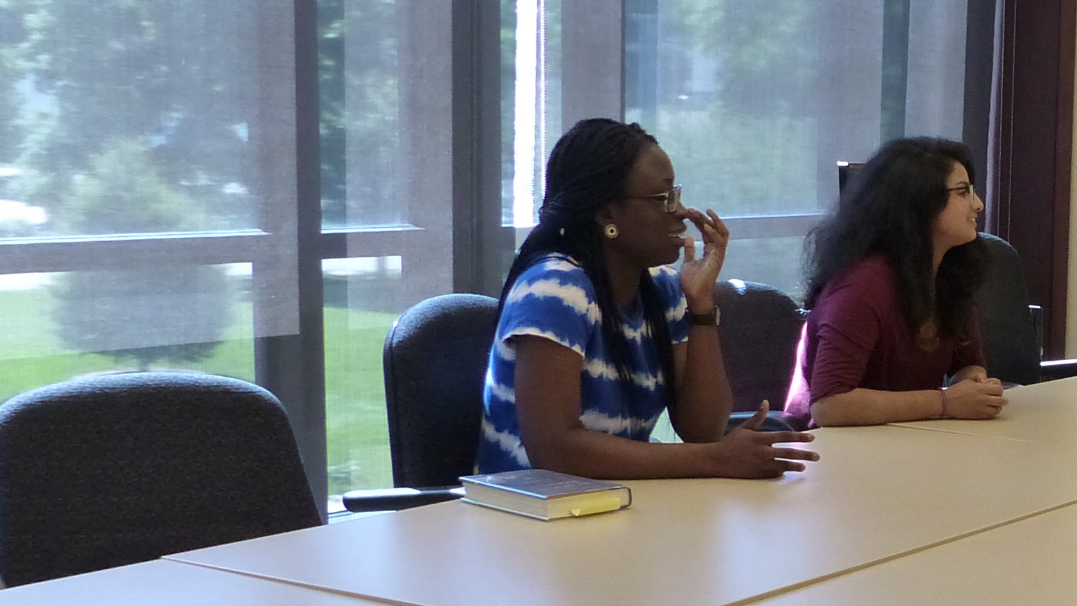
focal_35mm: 70
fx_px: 1999
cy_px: 465
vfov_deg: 17.1
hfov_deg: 27.8
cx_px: 1151
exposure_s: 1/60
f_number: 2.8
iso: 320
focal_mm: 4.5
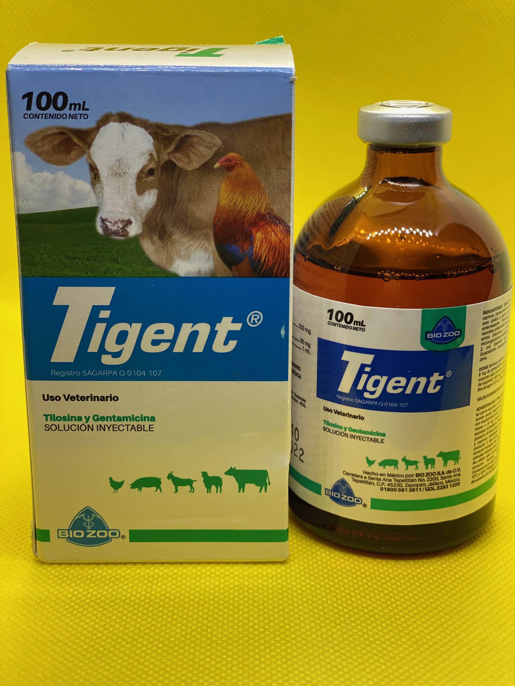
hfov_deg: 28.0
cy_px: 343
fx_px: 1032
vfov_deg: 36.8
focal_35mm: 52
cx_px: 258
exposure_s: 1/120
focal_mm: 6
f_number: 2
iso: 40
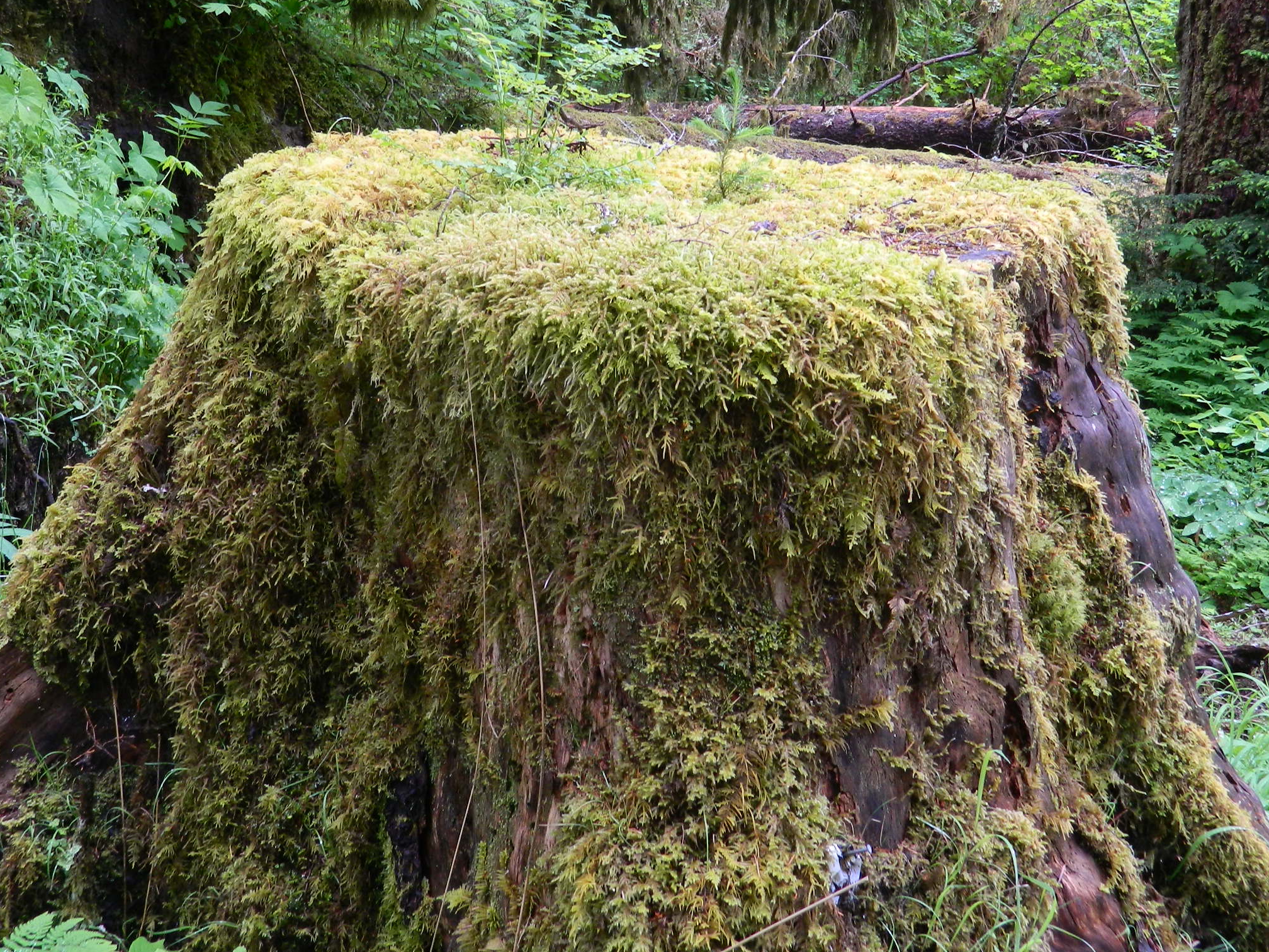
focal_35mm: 45
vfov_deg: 32.0
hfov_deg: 42.1
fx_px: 1650
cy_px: 343
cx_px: 601
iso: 125
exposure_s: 1/40
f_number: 3.3
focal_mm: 6.2
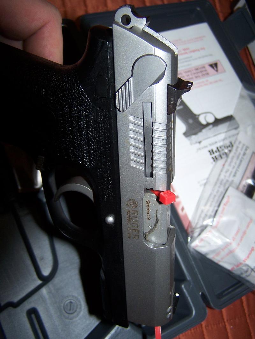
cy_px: 170
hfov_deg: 37.7
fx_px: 373
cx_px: 128
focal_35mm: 38
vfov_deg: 49.0
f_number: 2.8
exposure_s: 1/60
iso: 80
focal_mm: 6.3
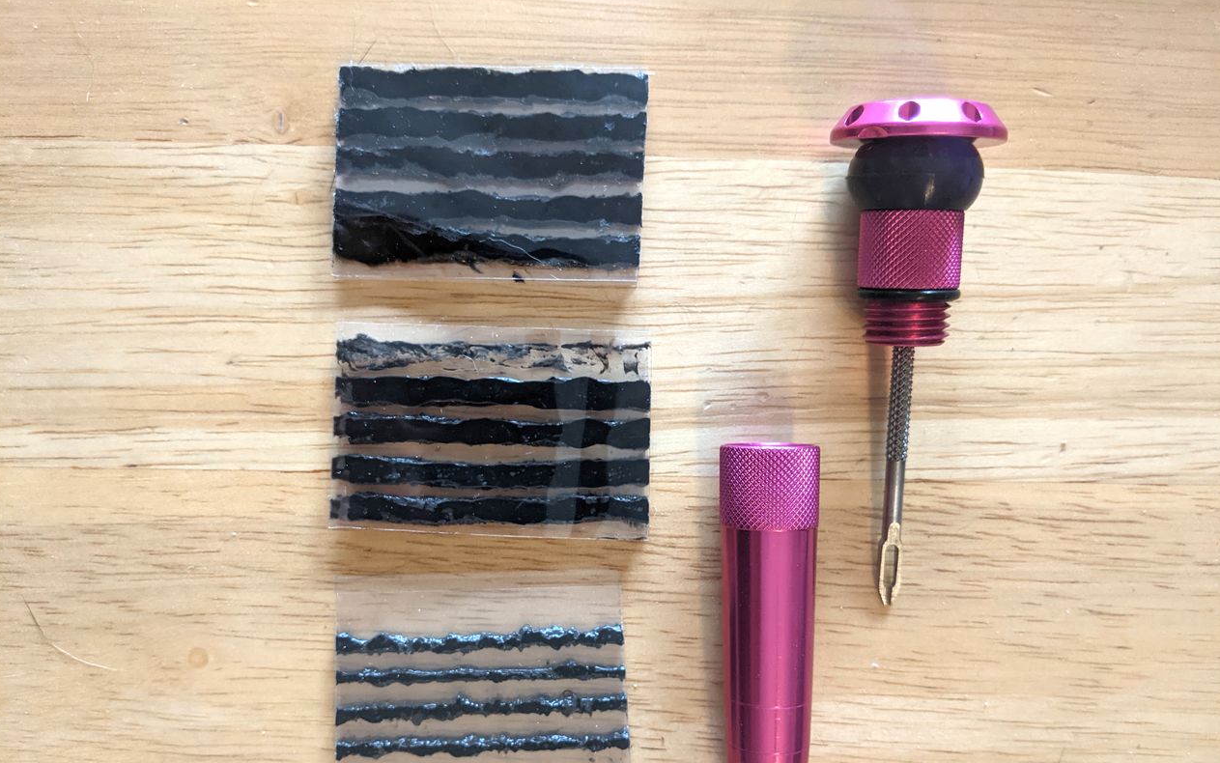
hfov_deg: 64.6
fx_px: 964
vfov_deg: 43.0
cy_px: 454
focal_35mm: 29
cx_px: 611
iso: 232
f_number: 1.8
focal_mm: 4.44
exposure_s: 1/120
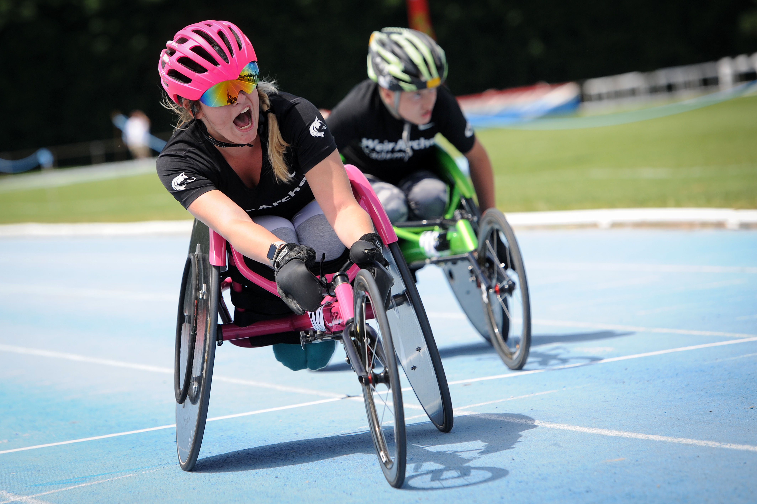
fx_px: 3362
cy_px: 252
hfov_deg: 12.8
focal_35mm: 160
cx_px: 378
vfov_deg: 8.6
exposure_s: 1/2000
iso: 320
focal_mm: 160
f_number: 4
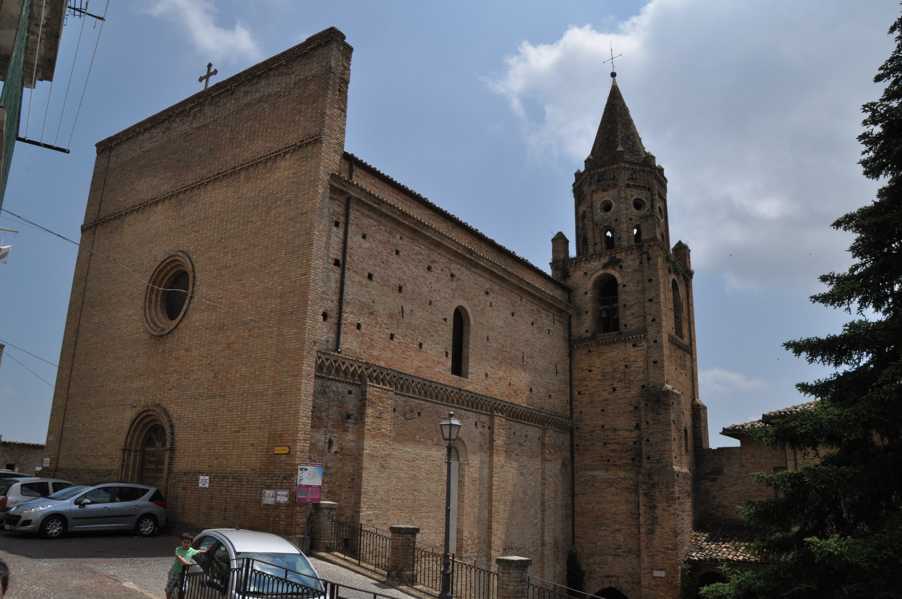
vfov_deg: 47.8
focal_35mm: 27
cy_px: 300
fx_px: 676
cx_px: 451
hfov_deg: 67.4
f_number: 18
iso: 560
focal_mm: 18
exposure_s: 1/800
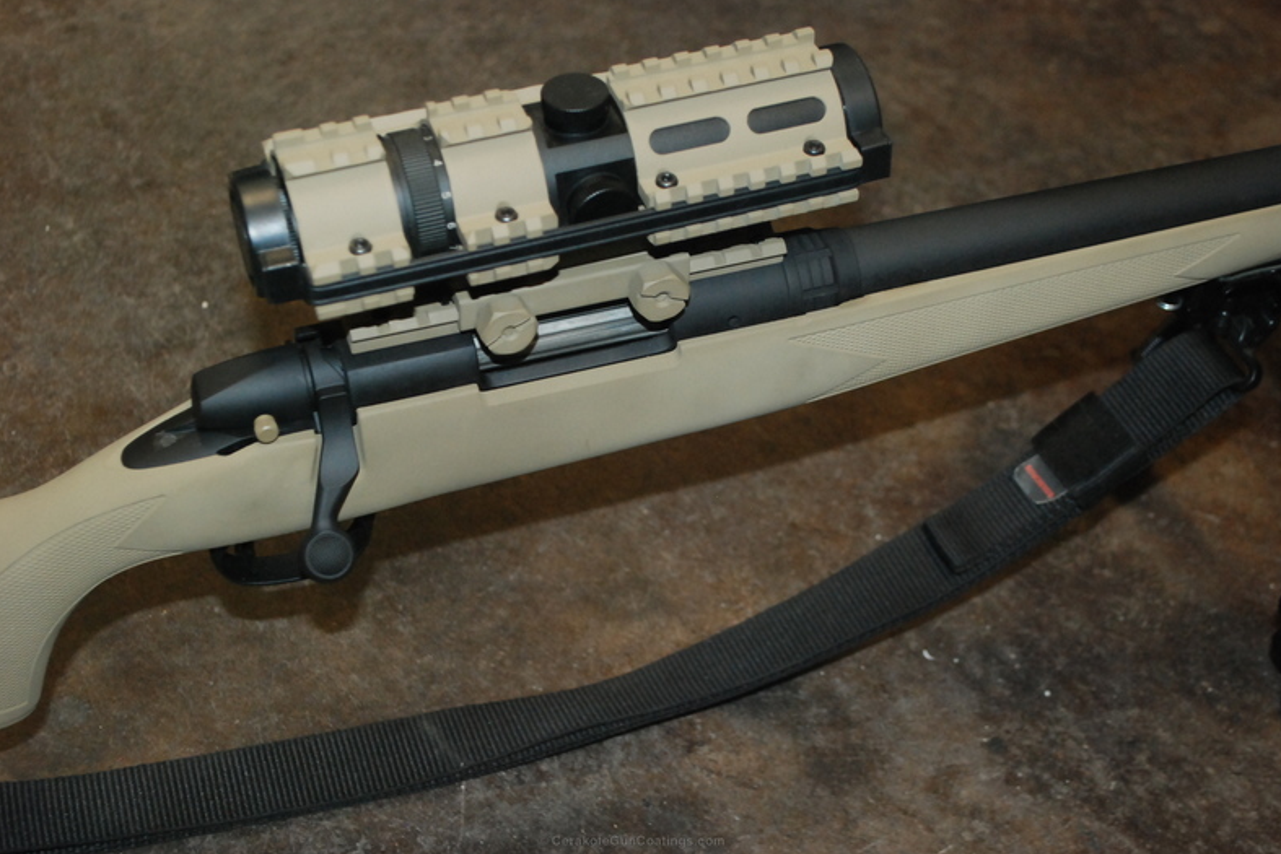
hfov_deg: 36.2
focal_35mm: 55
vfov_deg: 24.6
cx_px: 632
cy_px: 420
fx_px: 1957
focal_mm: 36
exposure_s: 1/60
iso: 1250
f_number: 5.3
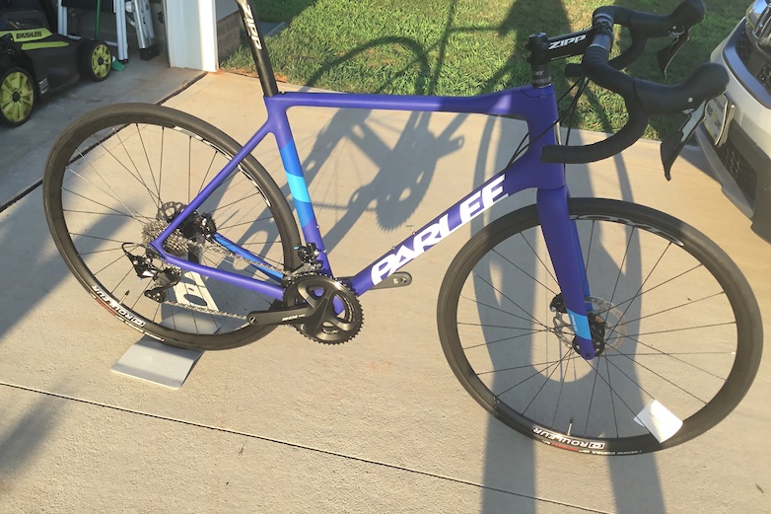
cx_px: 390
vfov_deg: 39.9
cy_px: 221
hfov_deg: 57.2
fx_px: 707
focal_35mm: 33
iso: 25
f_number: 2.4
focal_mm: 3.3
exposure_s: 1/256
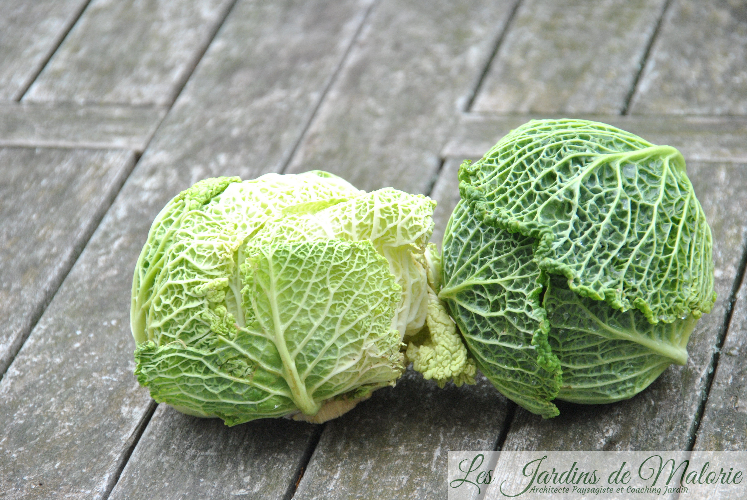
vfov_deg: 6.8
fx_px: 4207
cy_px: 250
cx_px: 374
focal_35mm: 202
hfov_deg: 10.1
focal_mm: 135
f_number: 6
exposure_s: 1/200
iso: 400
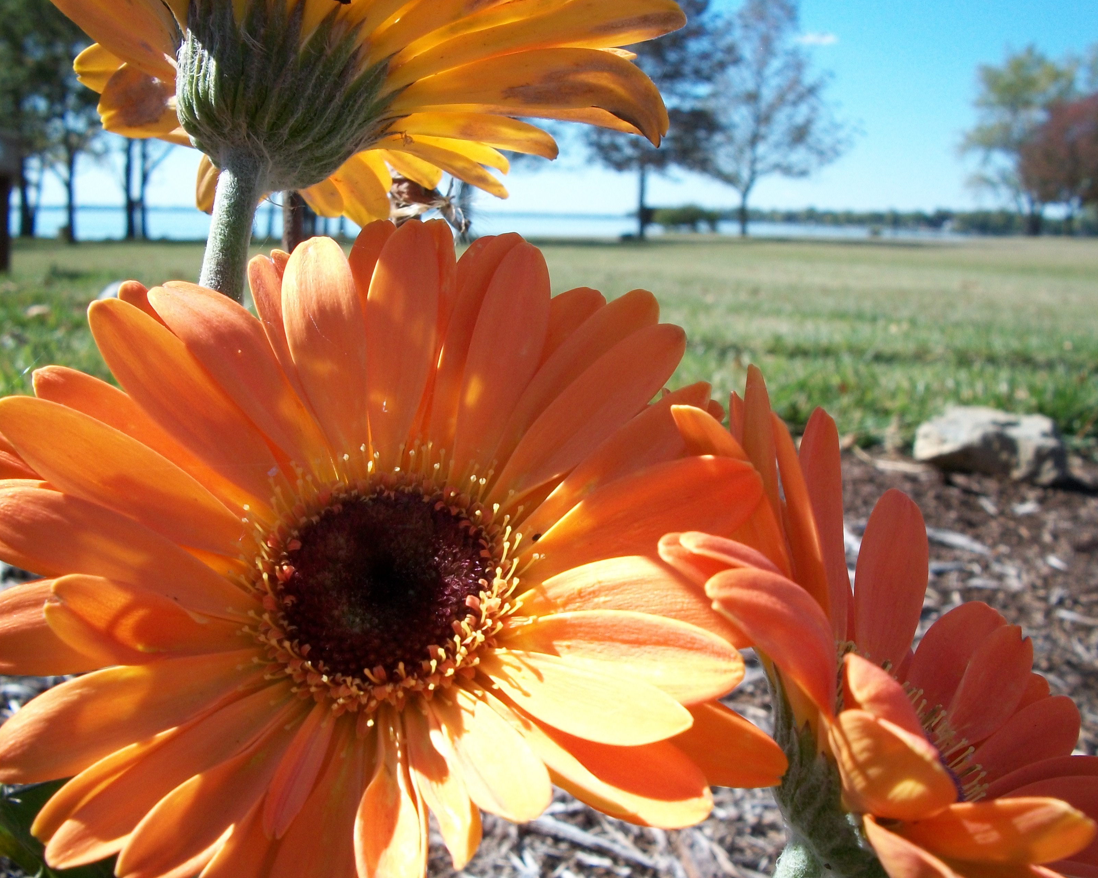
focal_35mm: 34
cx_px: 519
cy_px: 444
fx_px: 1105
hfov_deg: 52.8
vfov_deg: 43.4
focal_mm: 5.7
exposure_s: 1/250
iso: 80
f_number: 5.5
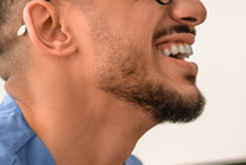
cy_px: 226
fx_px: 2742
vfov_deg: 3.4
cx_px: 405
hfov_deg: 5.1
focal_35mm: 401
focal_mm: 85
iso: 200
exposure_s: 1/400
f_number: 2.2
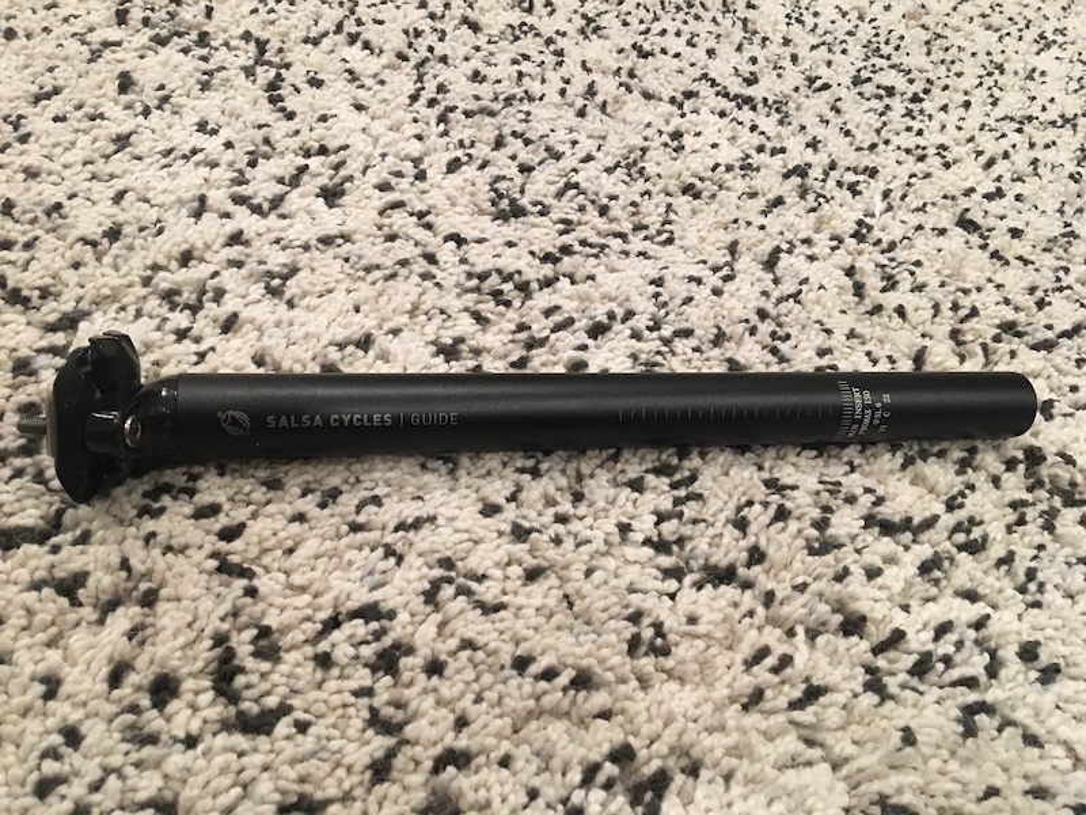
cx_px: 543
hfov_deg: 61.7
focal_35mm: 29
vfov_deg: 48.2
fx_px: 910
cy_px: 408
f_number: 2.2
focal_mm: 4.15
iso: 200
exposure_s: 1/30
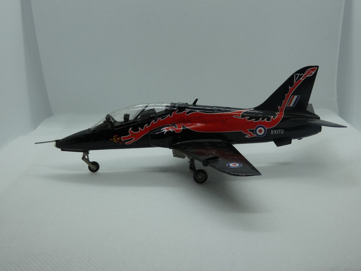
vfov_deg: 33.6
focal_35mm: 43
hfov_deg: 43.9
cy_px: 136
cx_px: 180
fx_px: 448
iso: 80
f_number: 3.7
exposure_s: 1/160
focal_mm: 7.8
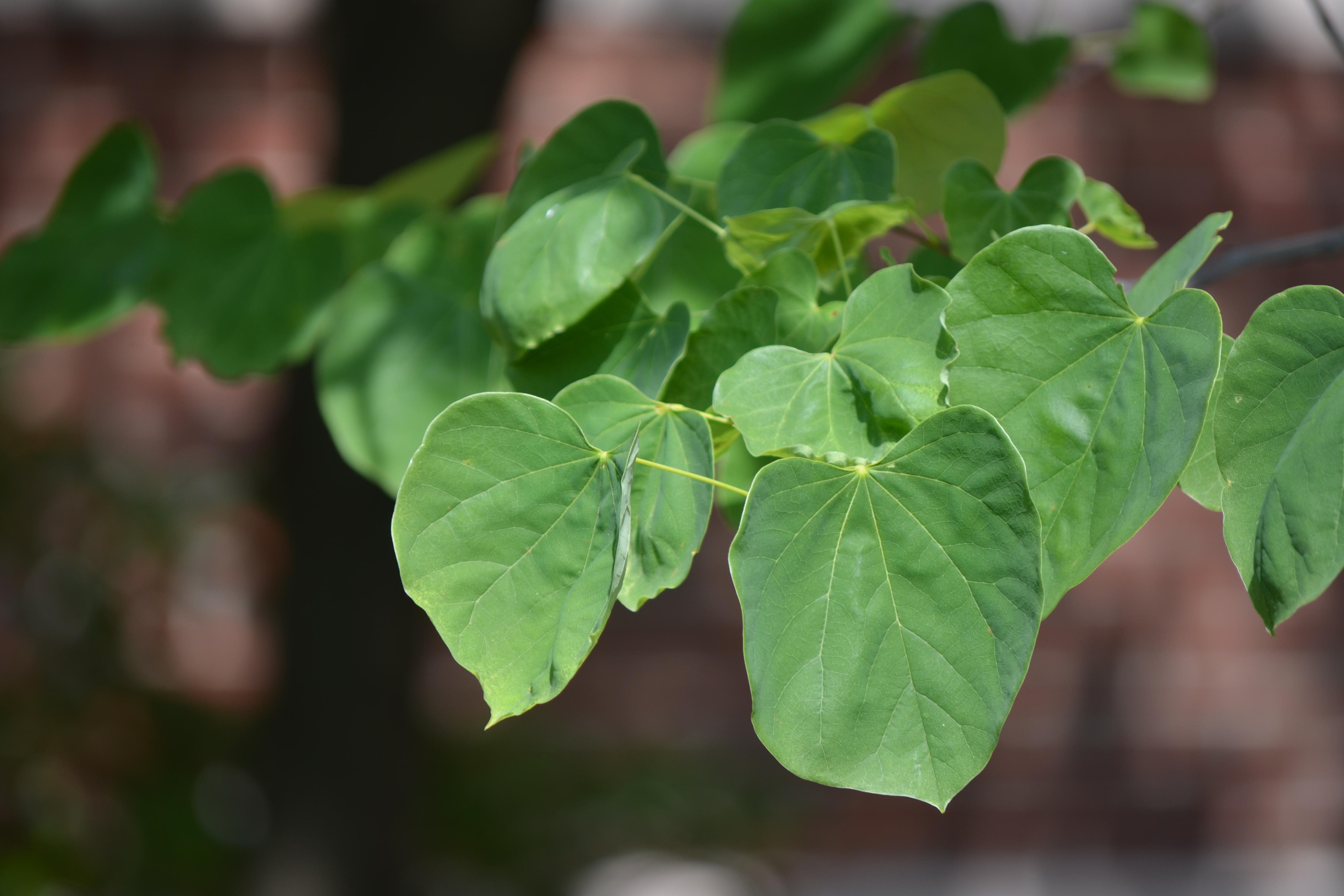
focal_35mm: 302
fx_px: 11273
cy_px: 447
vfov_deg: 4.6
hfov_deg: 6.8
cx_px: 666
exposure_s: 1/200
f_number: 5.6
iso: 100
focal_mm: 200
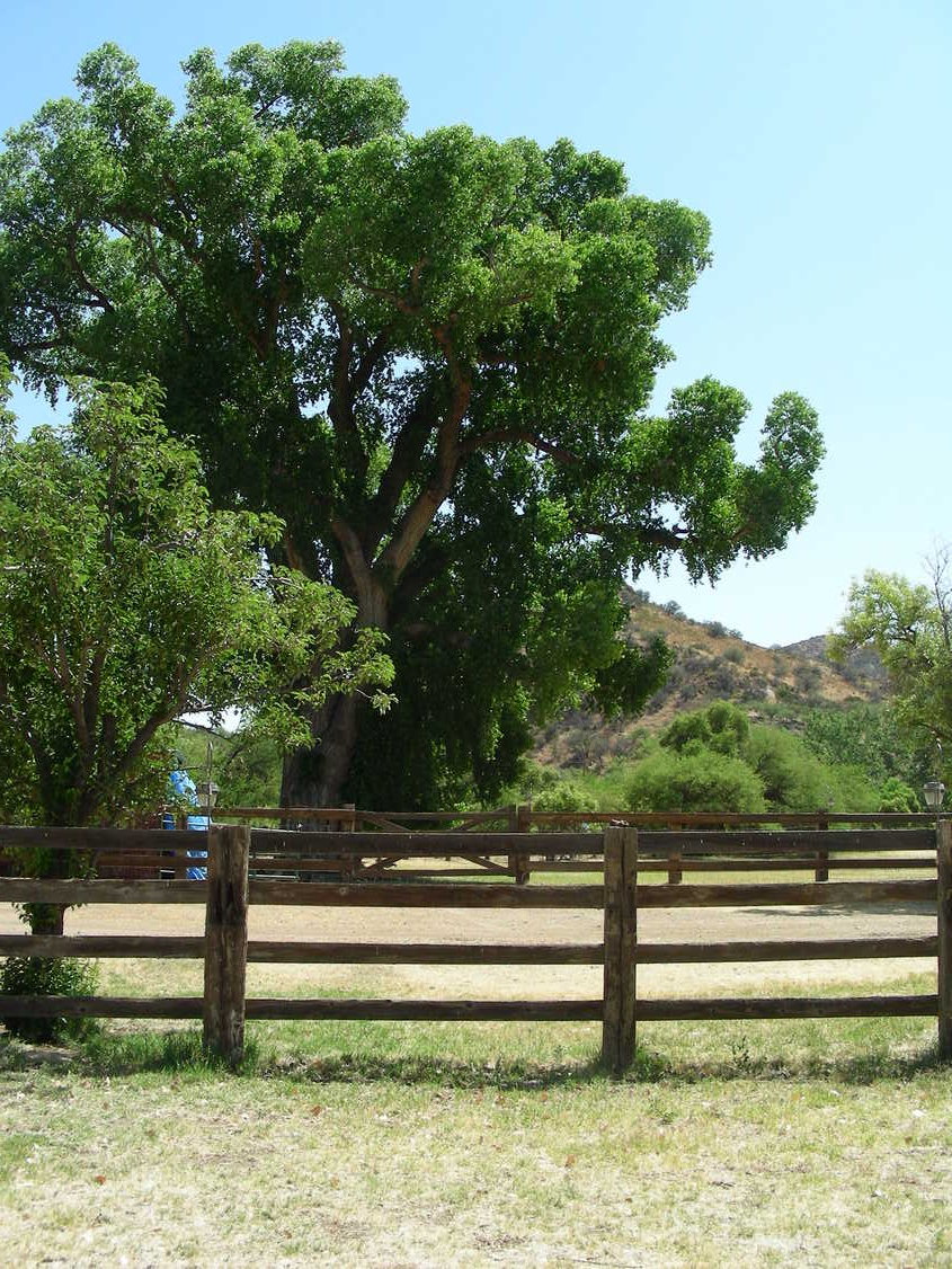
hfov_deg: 37.7
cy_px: 634
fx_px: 1393
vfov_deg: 49.0
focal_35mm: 38
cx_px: 476
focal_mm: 6.3
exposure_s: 1/439
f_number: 4
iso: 50
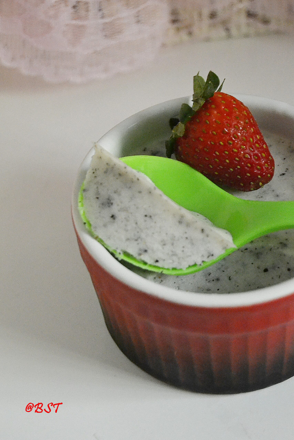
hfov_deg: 16.6
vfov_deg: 24.6
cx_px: 147
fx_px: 1010
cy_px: 220
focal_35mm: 82
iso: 3200
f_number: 5.6
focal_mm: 55
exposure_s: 1/25
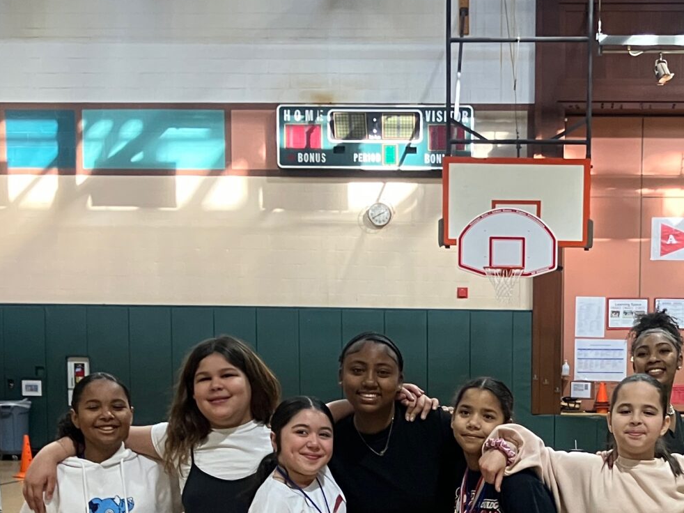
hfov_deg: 26.2
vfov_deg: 19.5
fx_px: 1442
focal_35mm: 73
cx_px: 555
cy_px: 536
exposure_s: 1/60
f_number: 1.8
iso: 200
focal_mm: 3.99
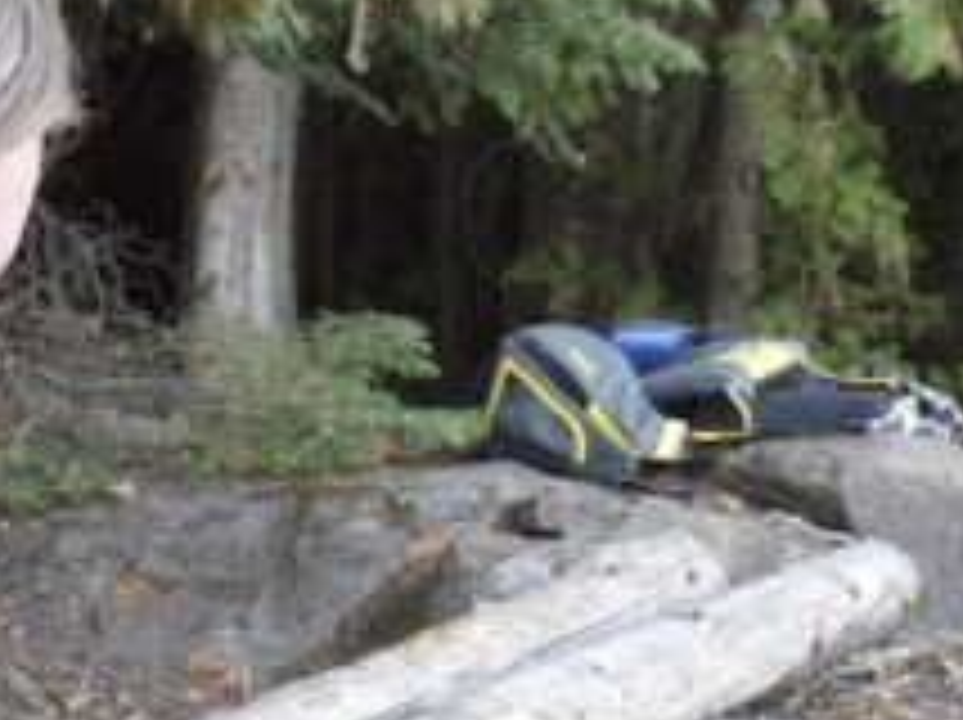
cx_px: -45
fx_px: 3279
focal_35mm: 118
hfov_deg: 16.3
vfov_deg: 12.4
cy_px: 670
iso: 160
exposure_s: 1/30
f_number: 3.2
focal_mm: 7.5
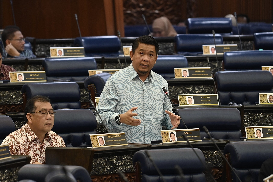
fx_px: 1516
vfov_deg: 6.9
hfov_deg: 10.3
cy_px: 91
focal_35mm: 200
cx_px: 136
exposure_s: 1/250
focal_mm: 200
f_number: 4
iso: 2000
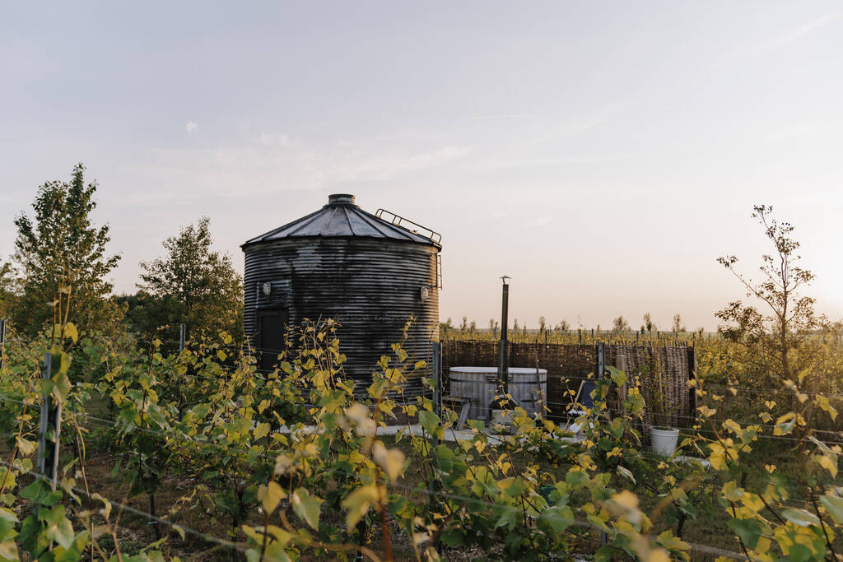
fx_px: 679
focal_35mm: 29
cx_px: 422
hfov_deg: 63.7
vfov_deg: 45.0
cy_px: 281
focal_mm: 29
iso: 100
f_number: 2.8
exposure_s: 1/800
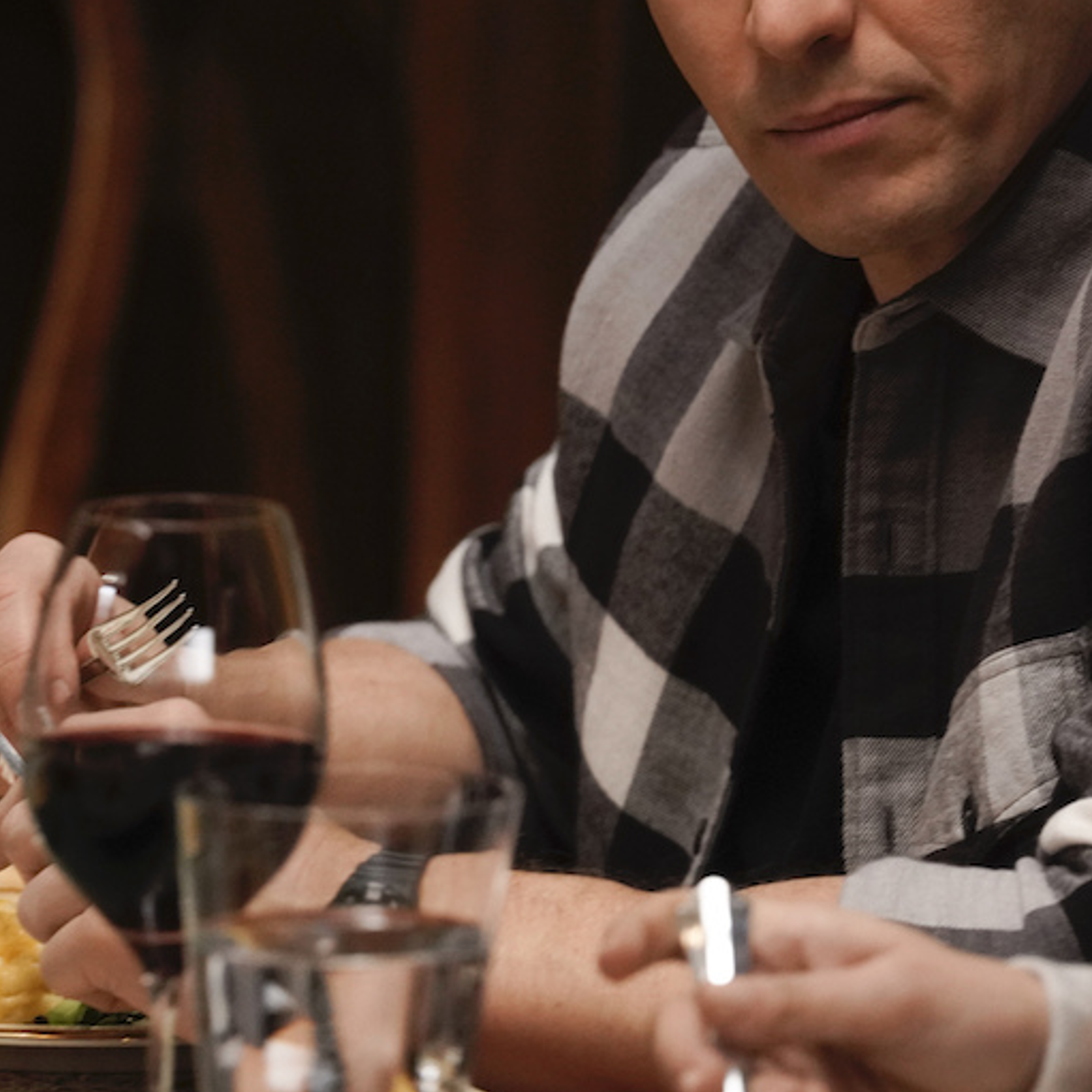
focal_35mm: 363
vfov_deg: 4.8
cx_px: 714
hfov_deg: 4.8
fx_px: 12956
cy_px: 269
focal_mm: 182
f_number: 5
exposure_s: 1/160
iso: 5000
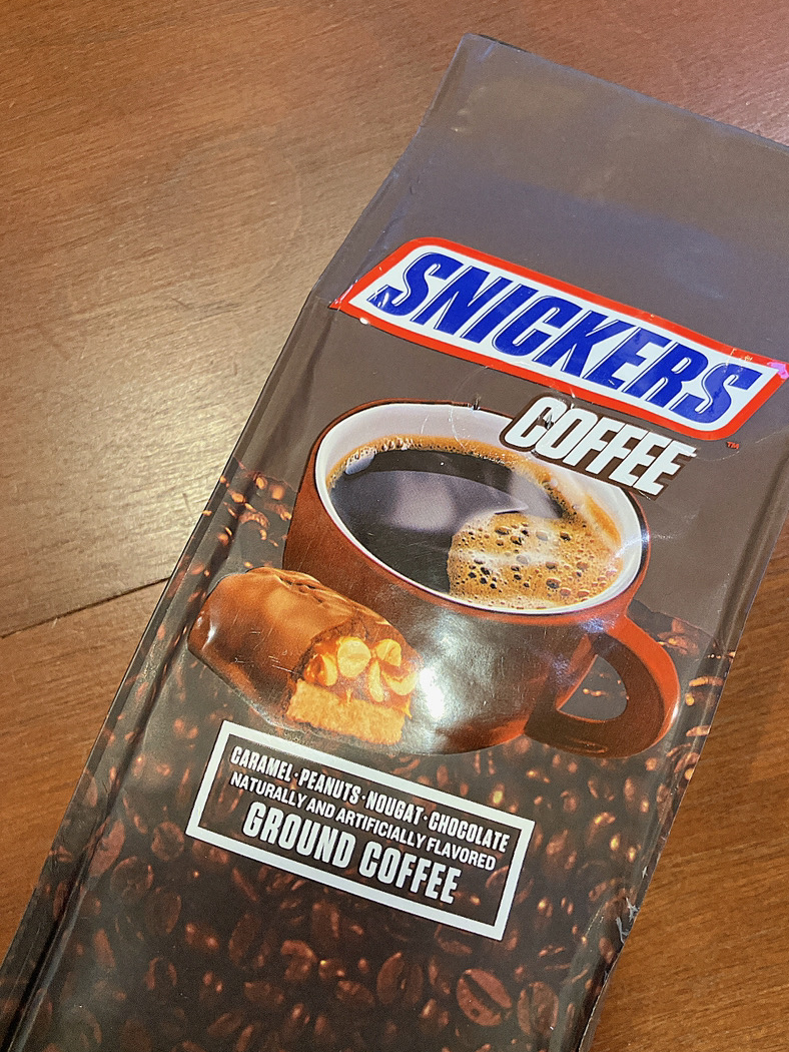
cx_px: 419
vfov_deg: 56.7
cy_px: 570
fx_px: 972
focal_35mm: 32
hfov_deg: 44.2
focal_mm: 3.99
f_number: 1.8
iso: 160
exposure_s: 1/50
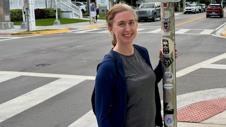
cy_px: -6
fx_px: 252
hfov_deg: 48.3
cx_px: 125
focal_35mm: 42
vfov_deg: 26.5
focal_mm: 6.86
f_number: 1.78
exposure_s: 1/255
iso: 64
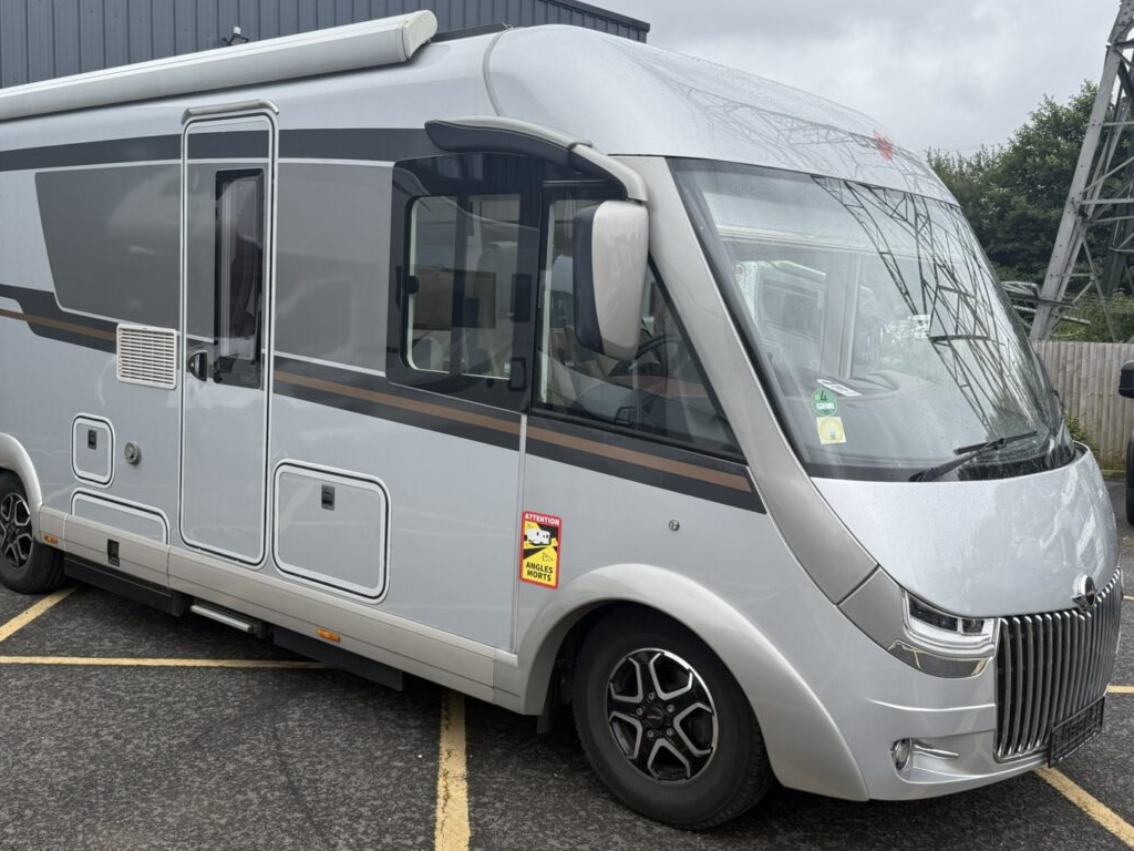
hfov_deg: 51.0
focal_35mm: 36
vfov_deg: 39.7
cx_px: 449
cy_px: 432
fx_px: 1179
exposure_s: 1/1271
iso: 80
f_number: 1.78
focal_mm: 6.76
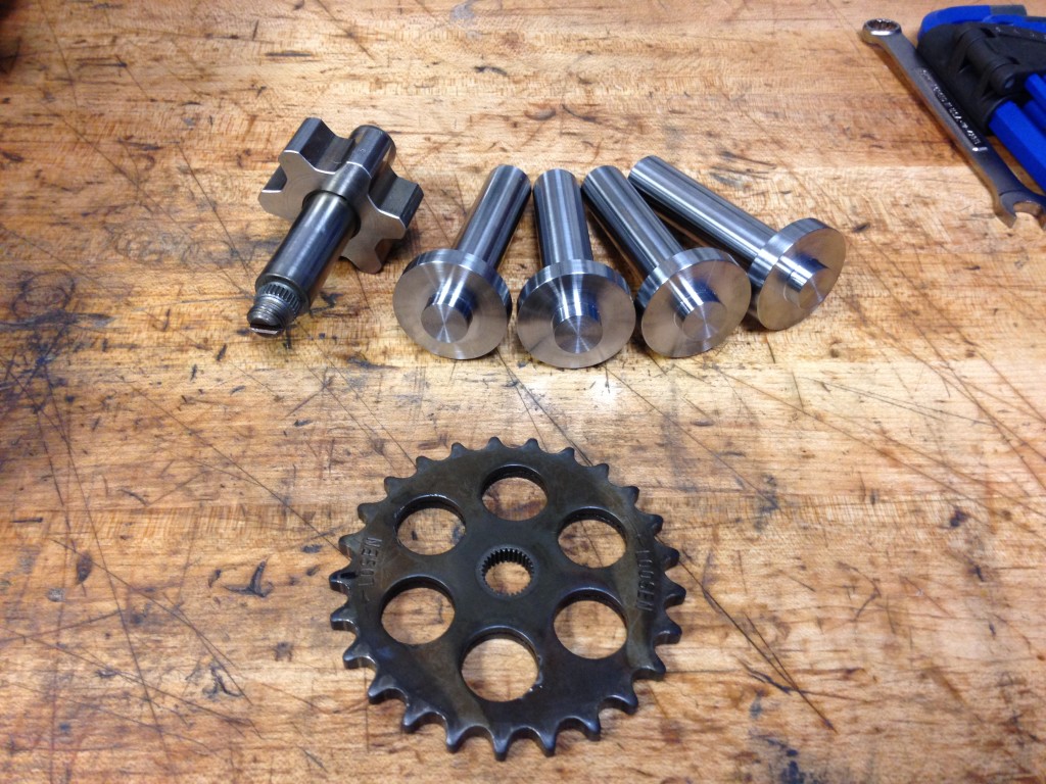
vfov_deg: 42.9
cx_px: 523
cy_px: 392
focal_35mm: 33
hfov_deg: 55.4
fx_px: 997
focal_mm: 4.12
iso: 125
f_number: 2.4
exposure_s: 1/20
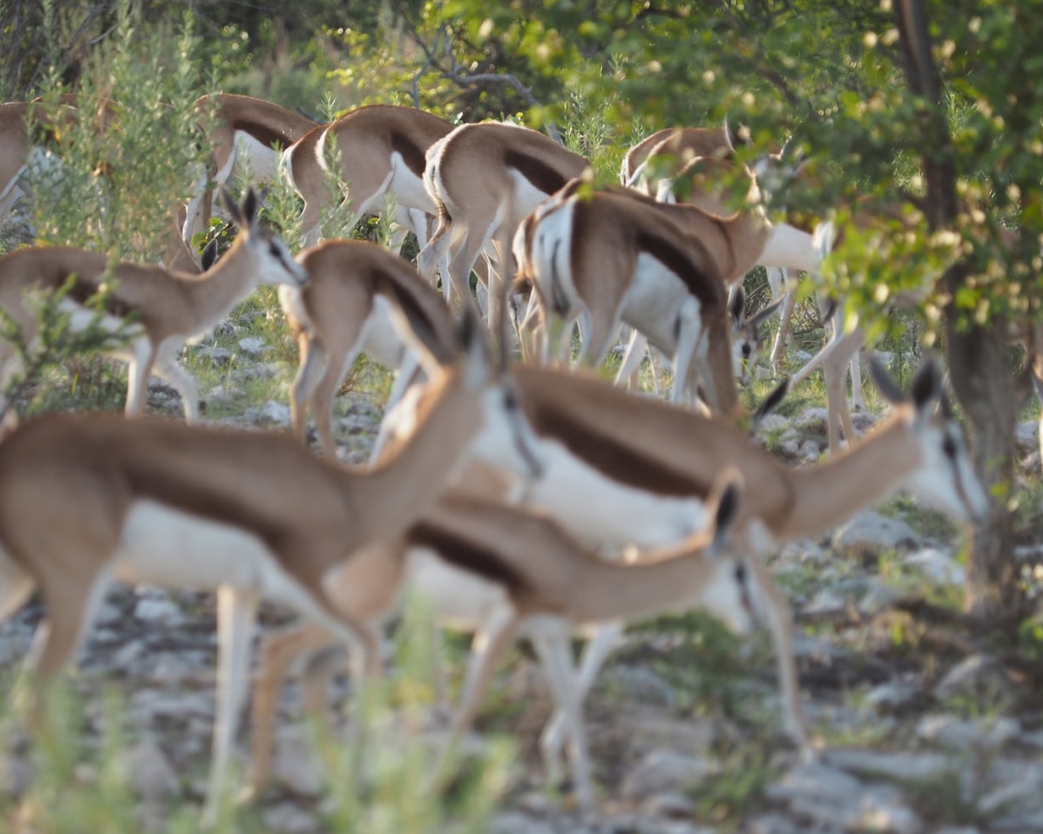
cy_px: 417
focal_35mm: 419
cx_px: 533
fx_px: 12932
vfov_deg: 3.7
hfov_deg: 4.6
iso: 200
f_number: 3.5
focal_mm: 200
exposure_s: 1/320
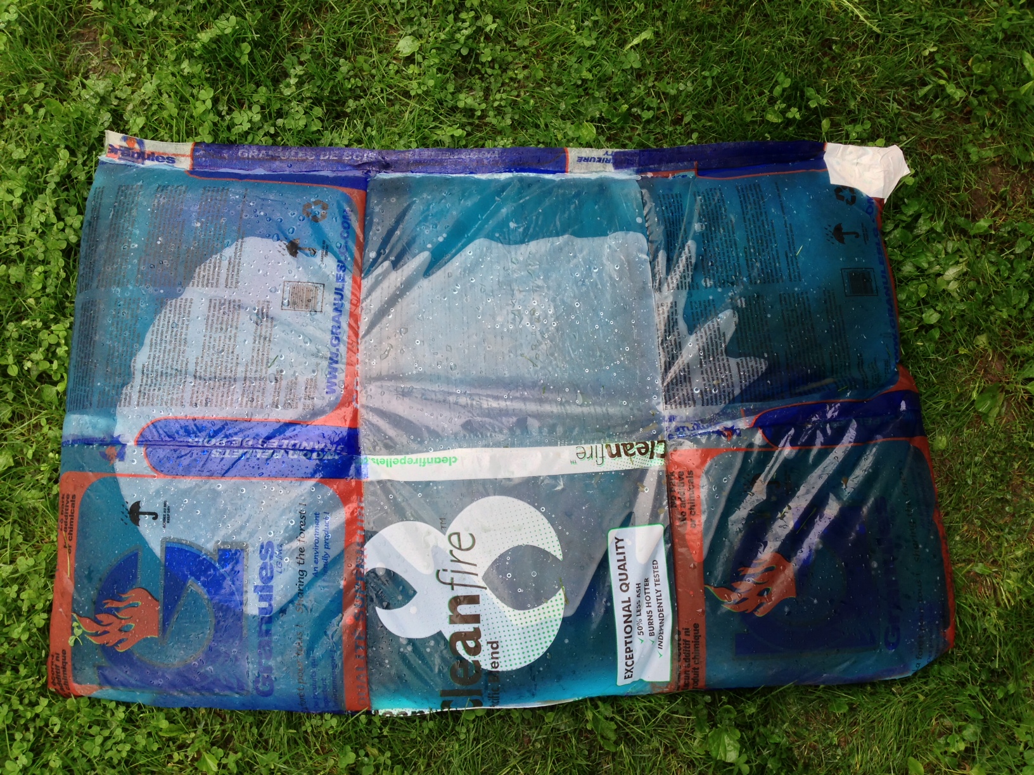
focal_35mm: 33
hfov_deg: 55.4
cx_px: 517
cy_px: 388
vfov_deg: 42.9
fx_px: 986
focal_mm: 4.13
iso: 50
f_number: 2.4
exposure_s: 1/244
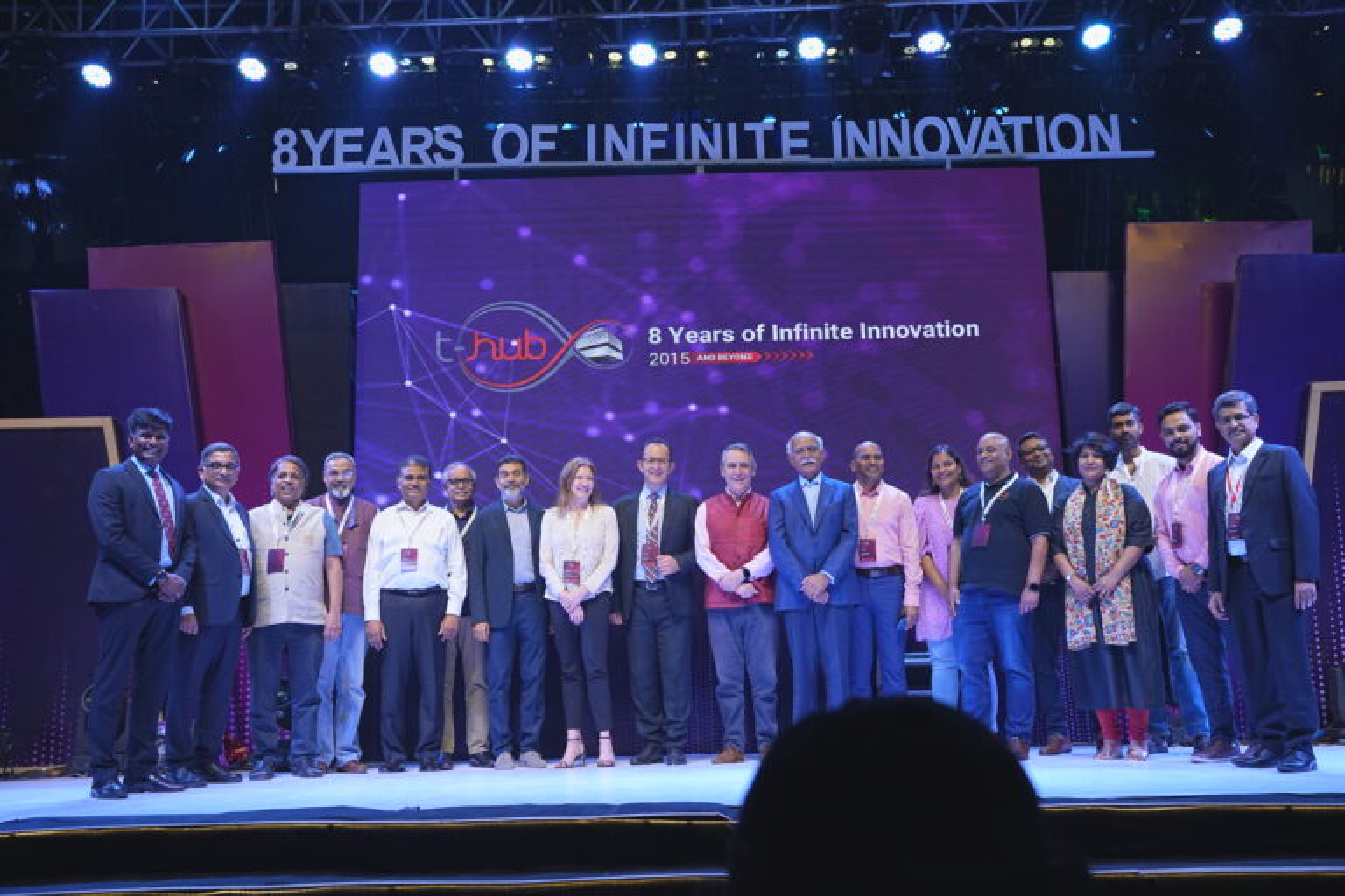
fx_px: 1308
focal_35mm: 35
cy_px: 448
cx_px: 672
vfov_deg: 37.9
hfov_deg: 54.4
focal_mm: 35
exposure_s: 1/200
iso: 640
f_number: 5.6
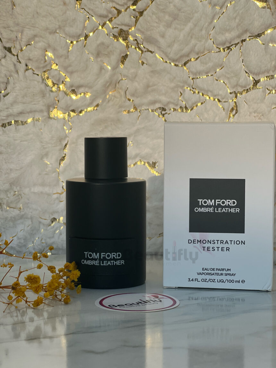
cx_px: 138
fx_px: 818
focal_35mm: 77
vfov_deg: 25.3
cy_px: 184
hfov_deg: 19.1
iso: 32
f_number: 2.8
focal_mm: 9
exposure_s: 1/1263
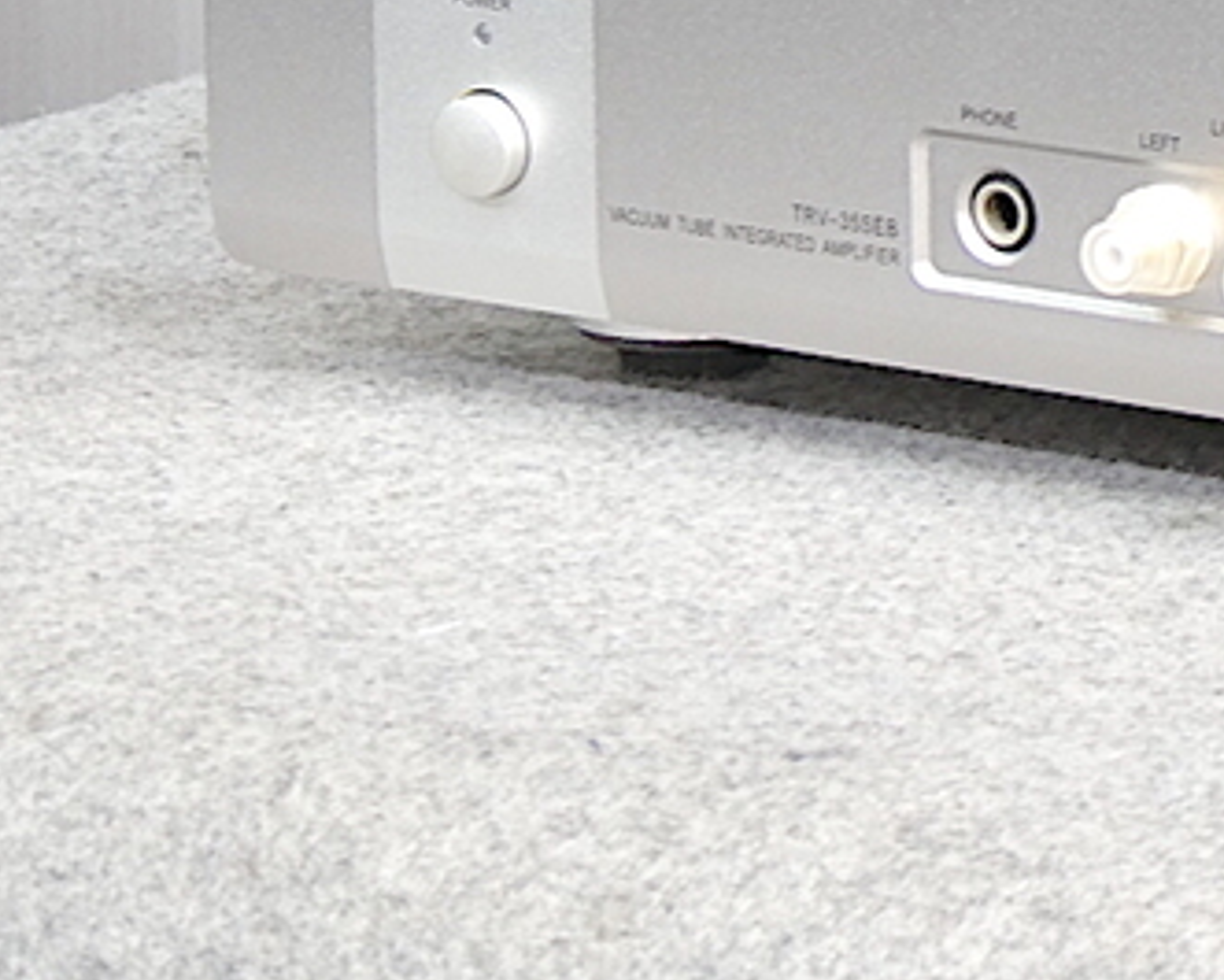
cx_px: 1605
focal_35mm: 405
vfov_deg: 3.8
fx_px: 14676
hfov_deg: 4.8
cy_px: -314
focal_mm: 25.6
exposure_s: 1/6
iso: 200
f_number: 5.4
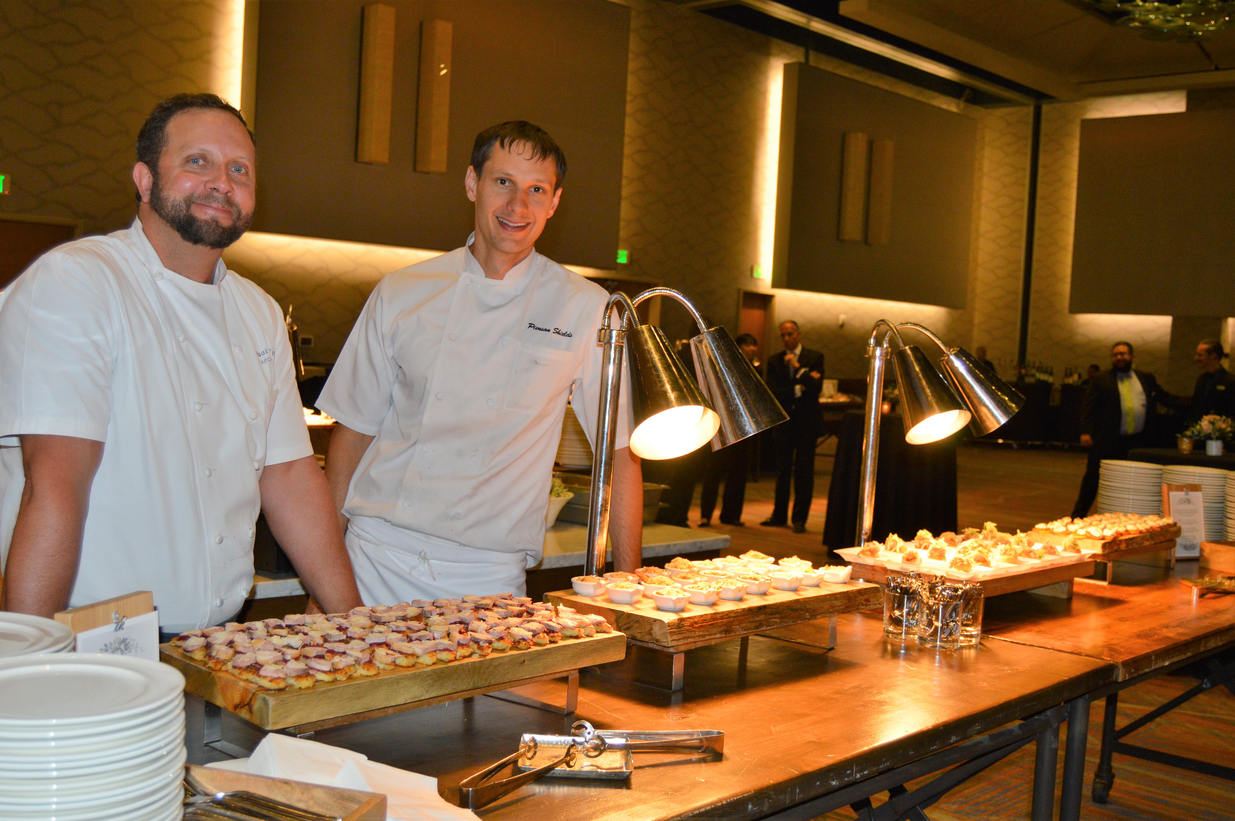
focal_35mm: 36
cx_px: 618
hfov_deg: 53.2
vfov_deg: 36.8
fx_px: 1234
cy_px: 410
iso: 450
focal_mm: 24
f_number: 3.8
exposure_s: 1/60
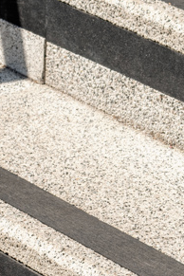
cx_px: 78
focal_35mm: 278
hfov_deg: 4.9
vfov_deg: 6.9
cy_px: 703
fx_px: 2131
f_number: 11
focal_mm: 45
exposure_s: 1/25
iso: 64
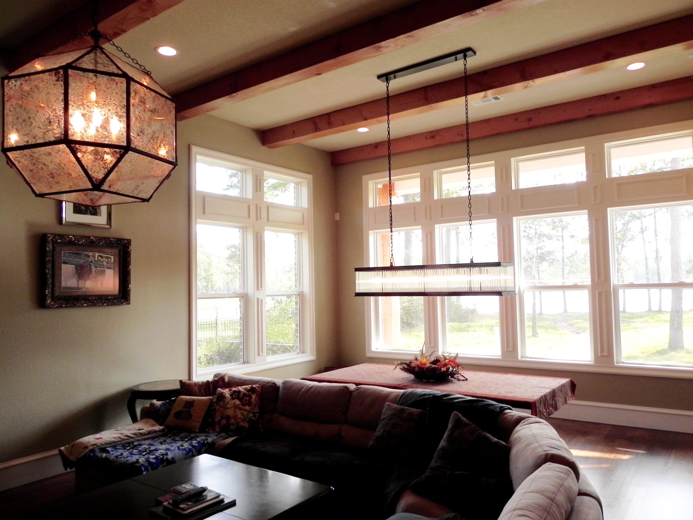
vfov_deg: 53.1
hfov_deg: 67.3
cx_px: 346
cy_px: 260
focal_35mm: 26
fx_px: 521
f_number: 4
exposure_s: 1/91.3
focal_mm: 4.6
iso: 160
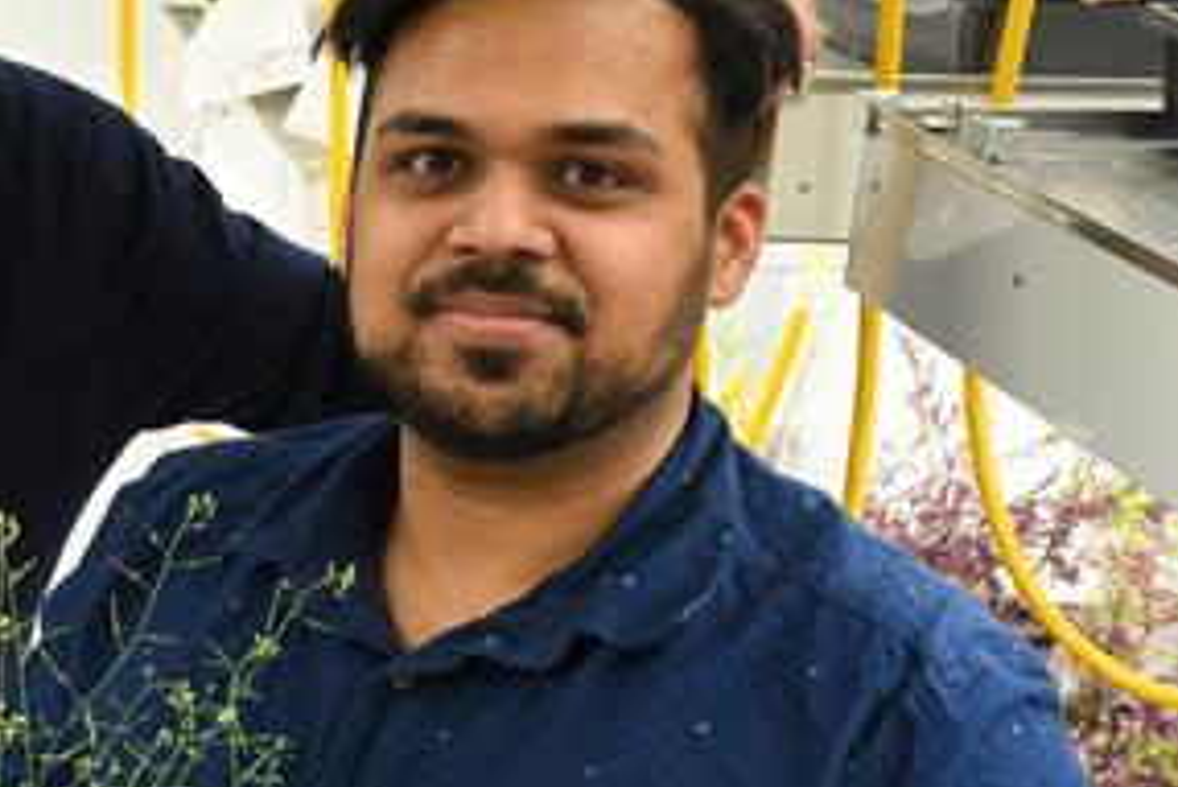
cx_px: -214
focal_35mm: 88
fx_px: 2881
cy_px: 529
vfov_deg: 15.5
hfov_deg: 21.5
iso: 1800
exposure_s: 1/200
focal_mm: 36
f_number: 9
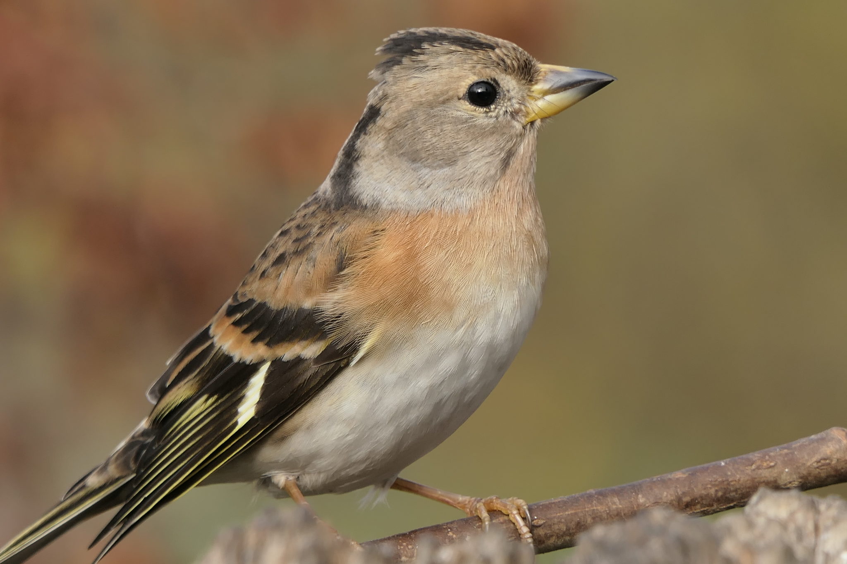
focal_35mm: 960
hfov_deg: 2.1
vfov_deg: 1.4
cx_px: 424
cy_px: 282
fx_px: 22583
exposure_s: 1/250
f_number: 4.5
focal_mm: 176
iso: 125
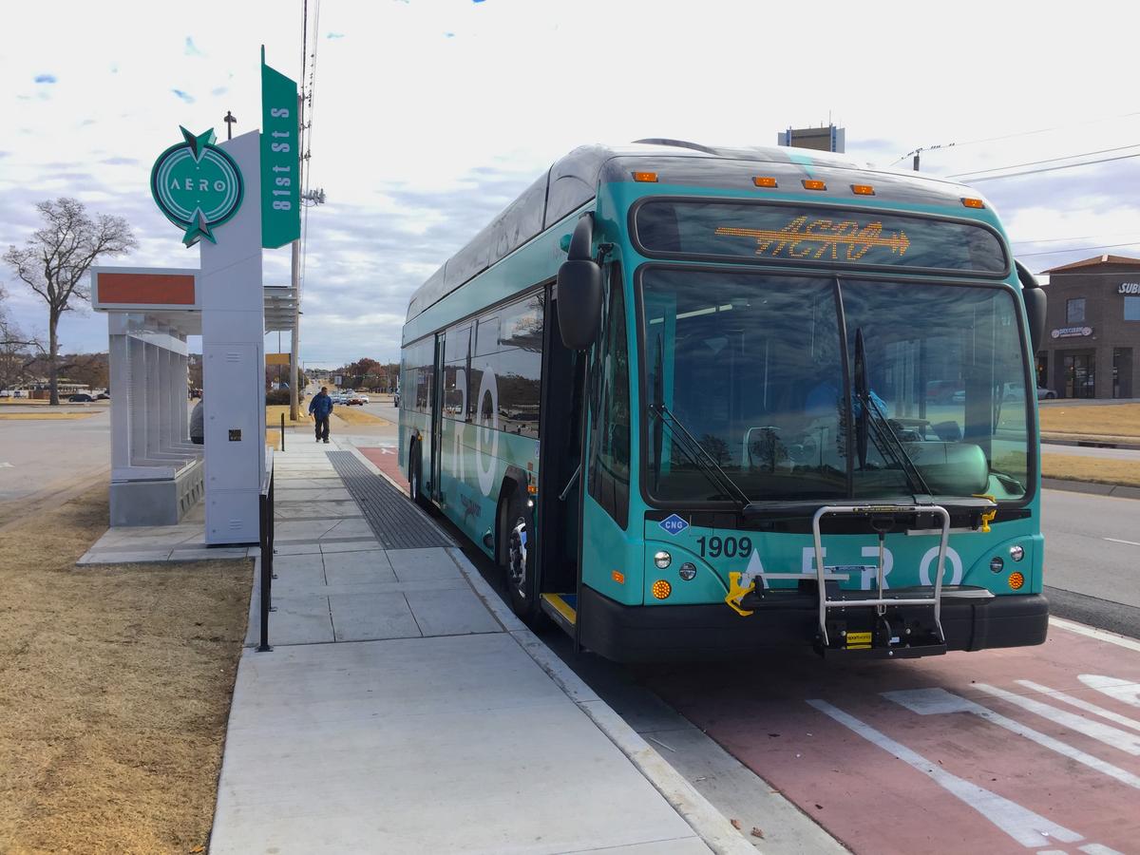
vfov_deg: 48.2
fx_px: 955
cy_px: 428
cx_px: 570
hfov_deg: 61.7
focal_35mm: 29
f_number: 2.2
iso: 32
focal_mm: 4.15
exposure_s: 1/760
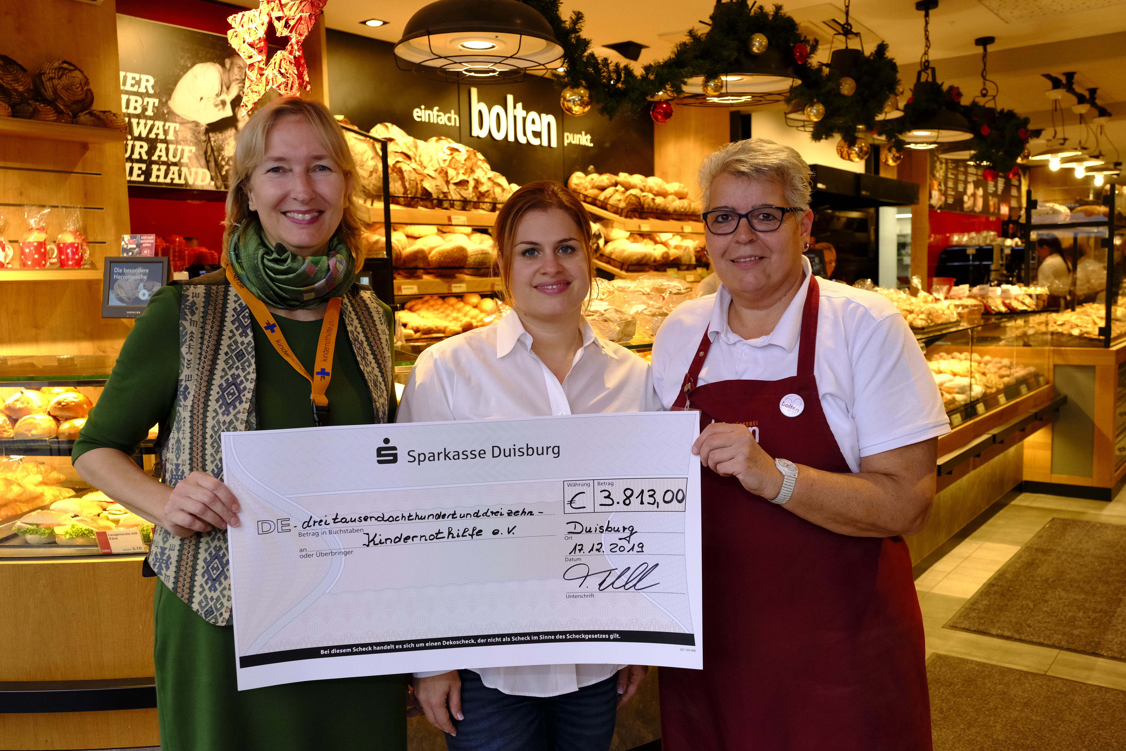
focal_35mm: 31
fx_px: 970
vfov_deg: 42.3
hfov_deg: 60.3
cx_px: 563
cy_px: 376
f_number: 4.5
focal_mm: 20.6
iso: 2500
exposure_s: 1/250
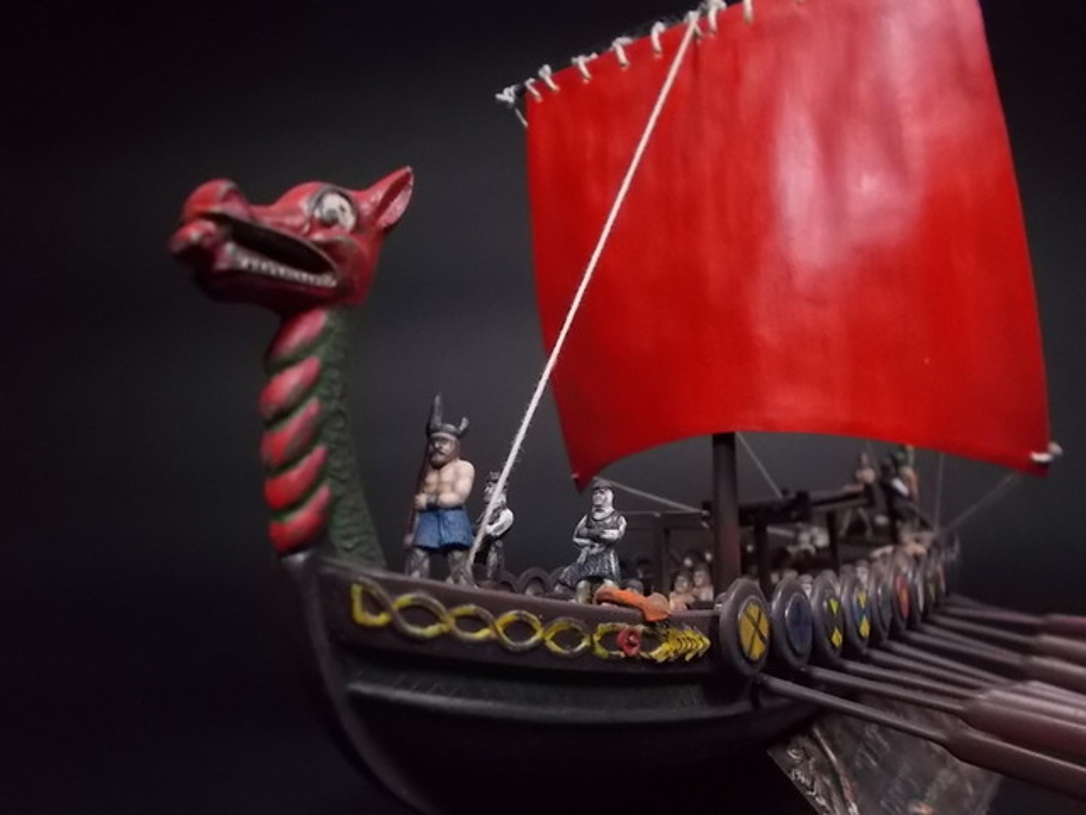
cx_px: 543
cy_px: 408
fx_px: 941
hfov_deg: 60.0
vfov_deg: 46.8
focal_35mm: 30
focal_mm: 5.3
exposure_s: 1/250
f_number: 3.4
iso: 360
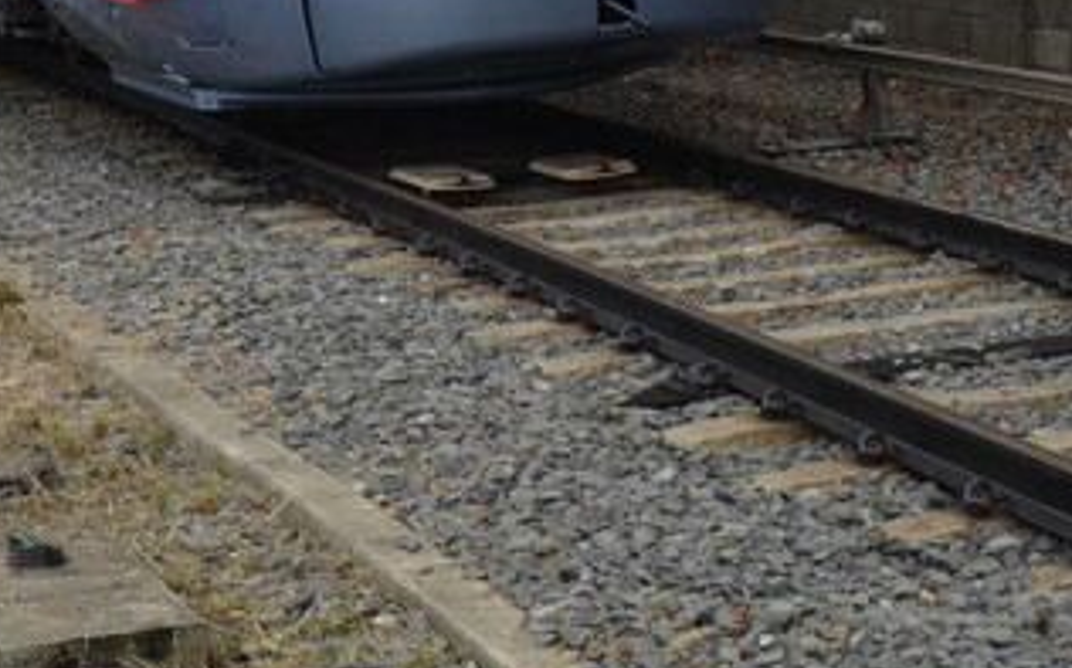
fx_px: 2978
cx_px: 923
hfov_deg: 20.1
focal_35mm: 102
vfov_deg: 12.5
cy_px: -105
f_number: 8
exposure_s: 1/200
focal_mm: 22
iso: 100
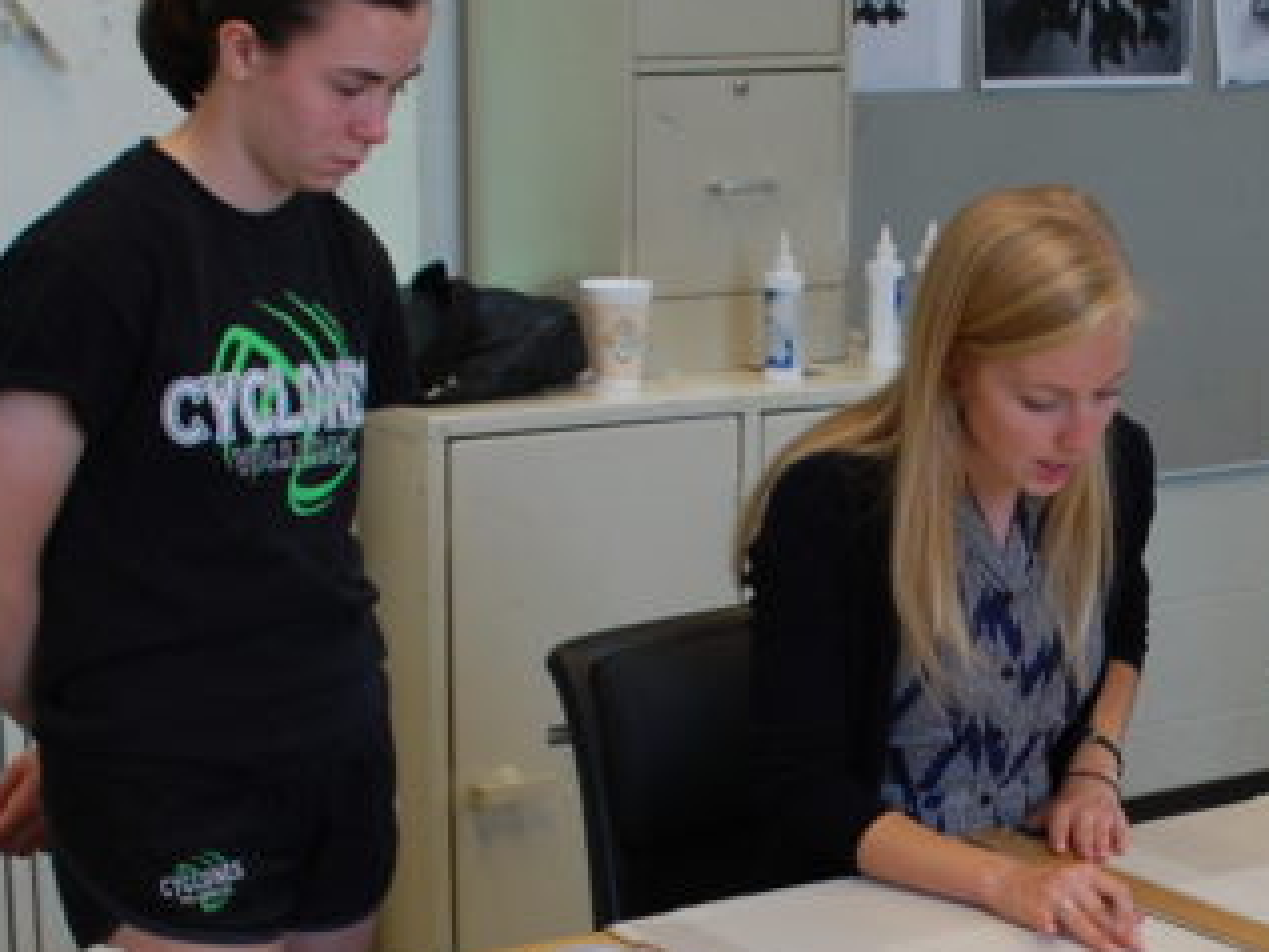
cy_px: 746
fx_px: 3777
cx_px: 1081
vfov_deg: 14.3
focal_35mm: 103
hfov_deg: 18.8
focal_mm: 22
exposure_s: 1/60
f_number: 4
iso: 400
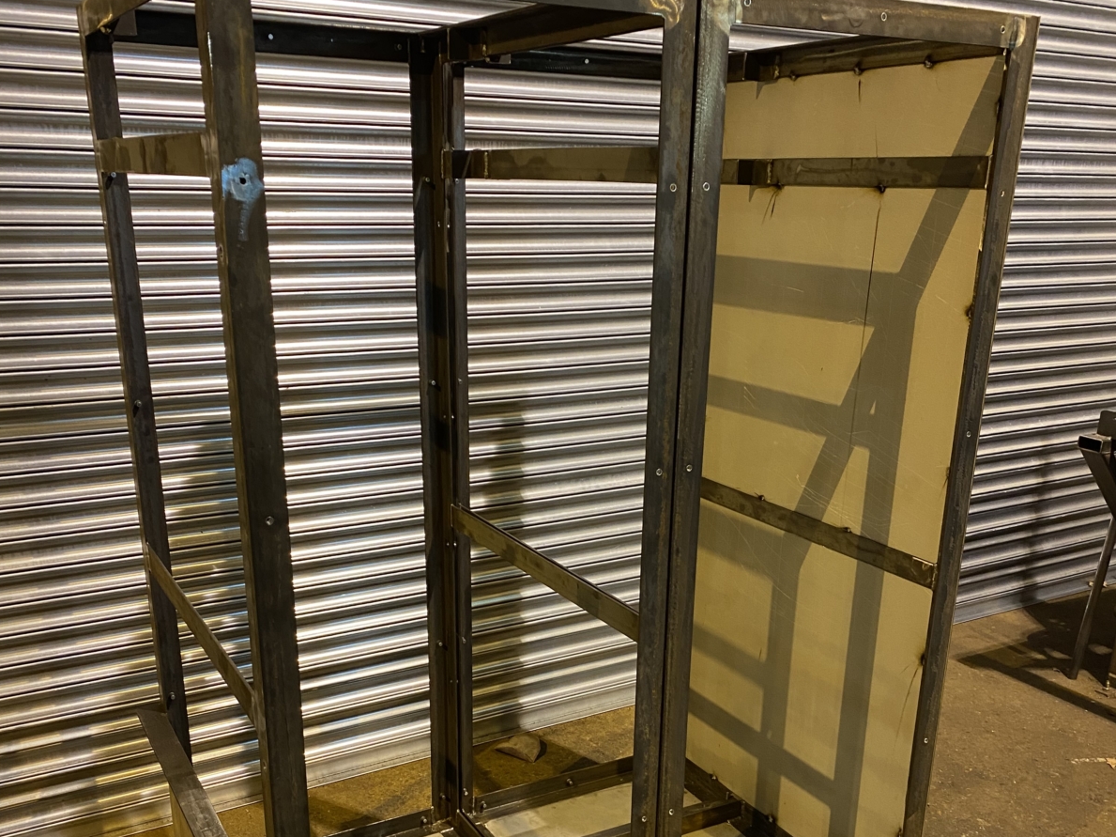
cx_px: 558
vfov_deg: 39.9
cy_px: 597
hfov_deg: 52.6
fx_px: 1128
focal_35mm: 35
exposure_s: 1/50
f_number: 1.8
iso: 200
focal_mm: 4.25
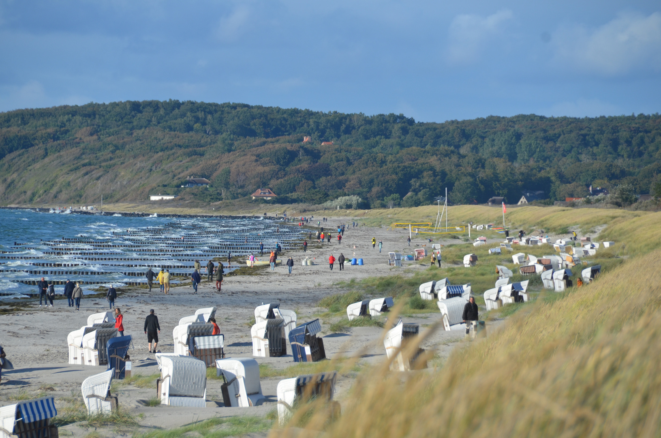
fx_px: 5496
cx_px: 330
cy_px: 219
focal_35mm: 300
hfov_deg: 6.9
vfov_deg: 4.6
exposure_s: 1/640
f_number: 6.3
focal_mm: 200
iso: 200
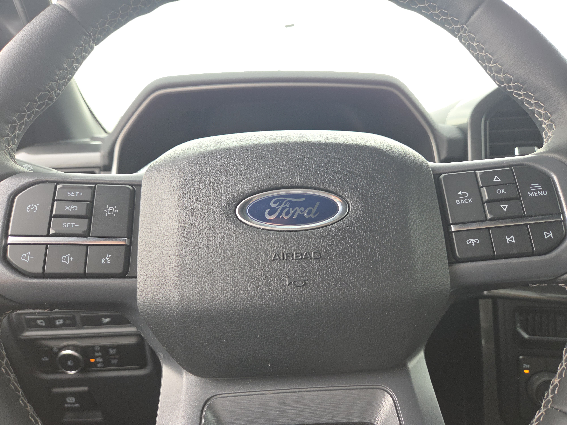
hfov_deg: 73.9
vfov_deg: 58.9
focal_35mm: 23
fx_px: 377
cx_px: 284
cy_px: 212
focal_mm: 5.4
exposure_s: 1/180
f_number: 1.8
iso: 80
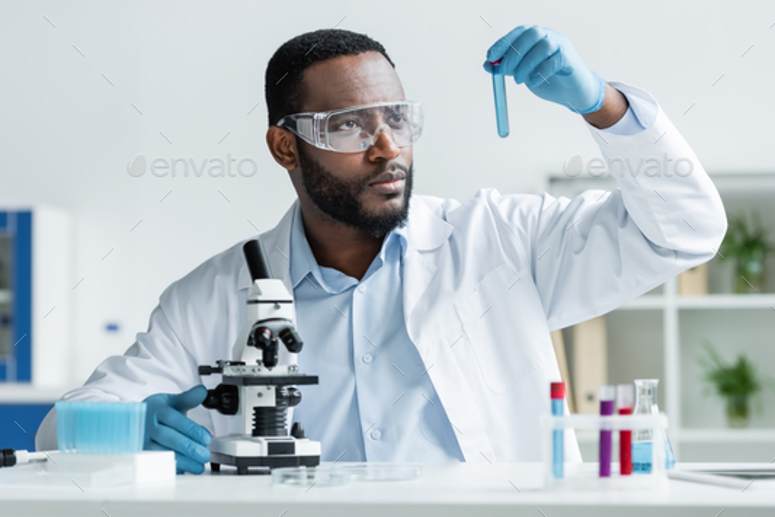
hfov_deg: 18.1
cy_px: 234
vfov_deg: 12.1
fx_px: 2434
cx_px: 406
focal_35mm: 113
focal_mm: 102
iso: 320
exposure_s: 1/160
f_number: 4
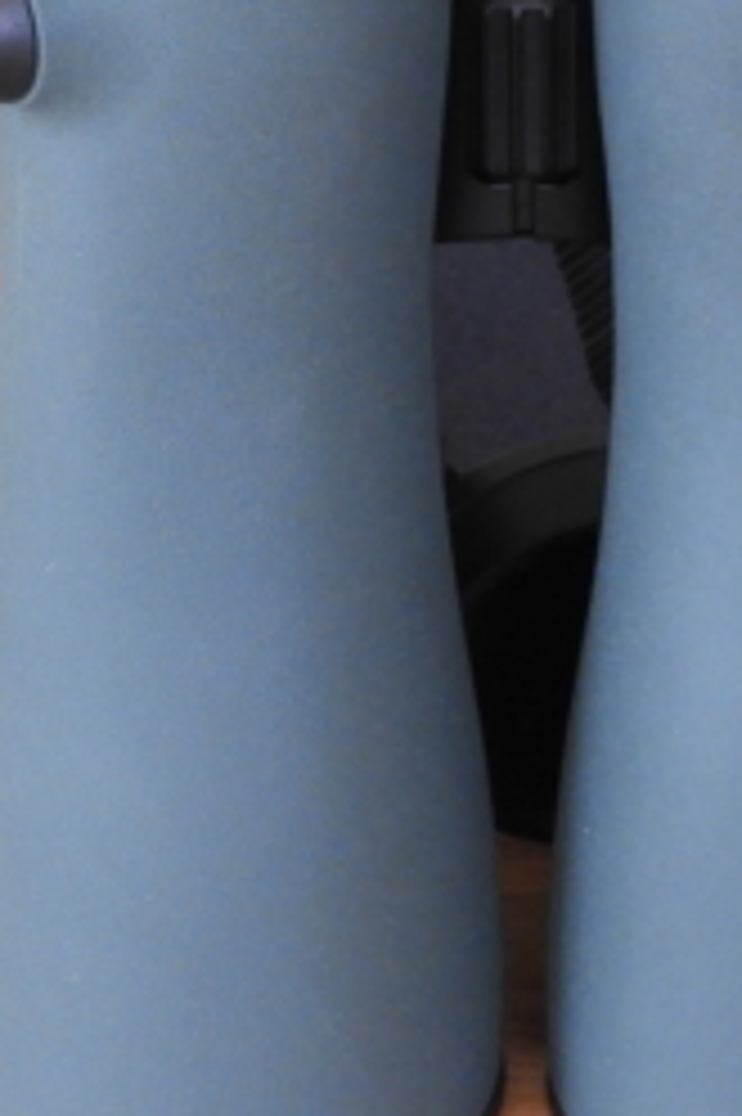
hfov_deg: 4.0
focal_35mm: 340
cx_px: 416
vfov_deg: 6.1
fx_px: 10526
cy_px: 326
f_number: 5
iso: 400
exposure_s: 1/60
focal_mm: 20.6
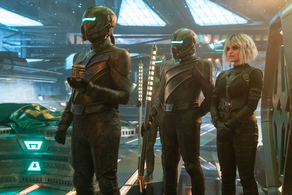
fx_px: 397
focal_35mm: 49
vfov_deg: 27.5
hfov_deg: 40.3
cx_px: 146
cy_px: 98
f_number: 5
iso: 6400
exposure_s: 1/50
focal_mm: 49
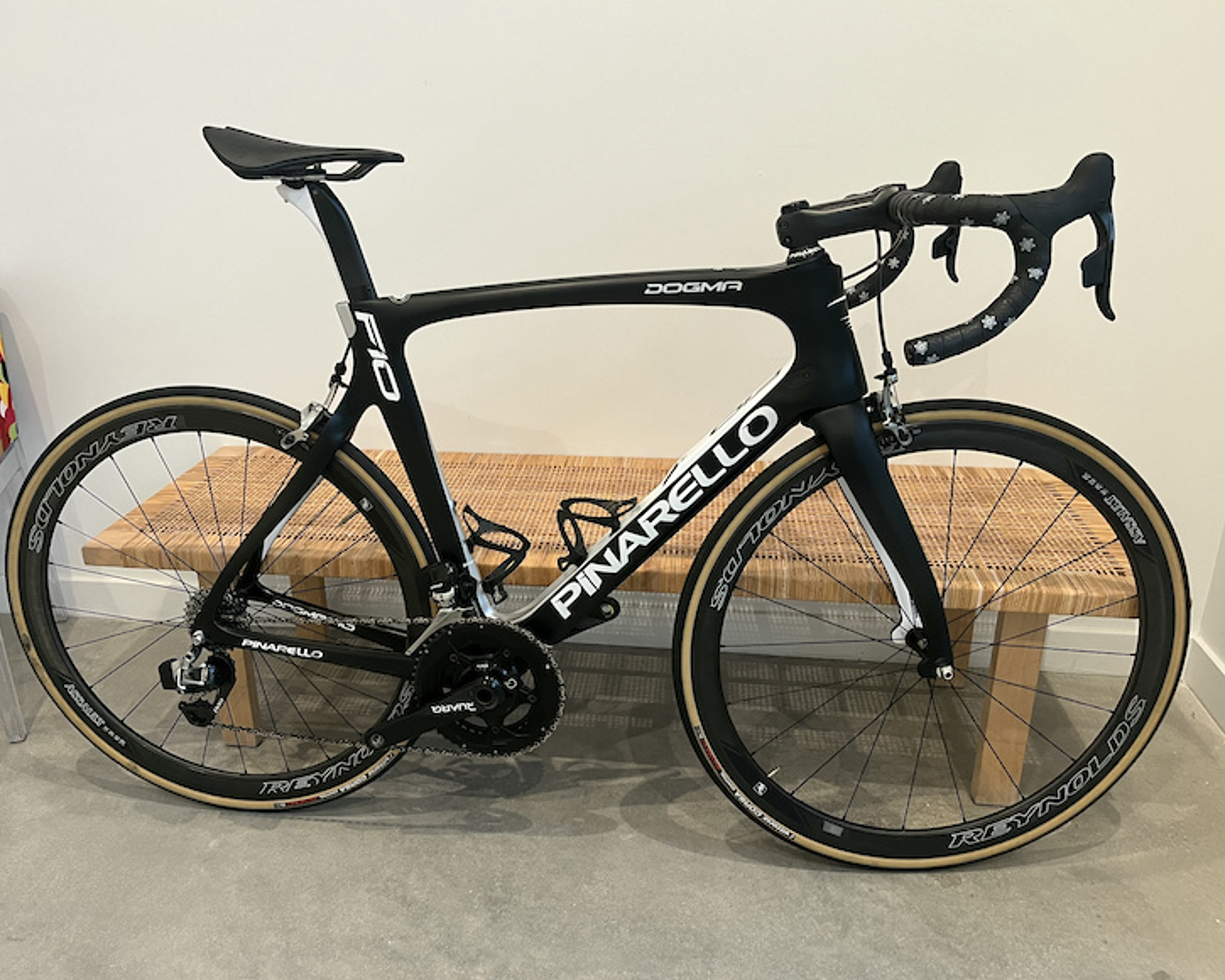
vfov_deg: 51.5
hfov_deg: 62.1
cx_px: 551
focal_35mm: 28
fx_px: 1015
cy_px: 500
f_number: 1.6
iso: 250
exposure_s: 1/60
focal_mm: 5.1
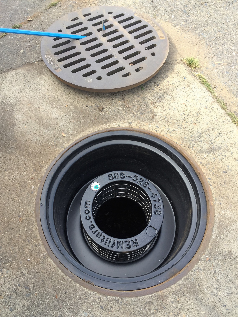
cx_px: 119
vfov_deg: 61.7
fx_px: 266
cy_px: 158
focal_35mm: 29
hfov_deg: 48.2
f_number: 2.2
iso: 32
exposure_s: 1/356
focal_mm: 4.15
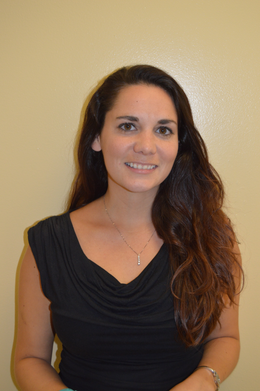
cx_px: 130
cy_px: 196
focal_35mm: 42
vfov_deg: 46.4
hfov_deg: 31.8
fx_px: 456
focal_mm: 28
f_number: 4
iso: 900
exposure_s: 1/60
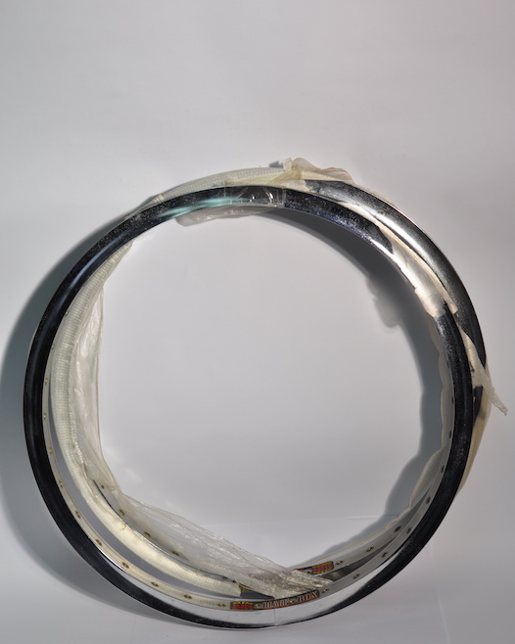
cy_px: 311
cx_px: 257
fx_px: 1239
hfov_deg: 23.5
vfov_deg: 29.1
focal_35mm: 65
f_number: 9
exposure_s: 1/80
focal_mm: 38
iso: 200
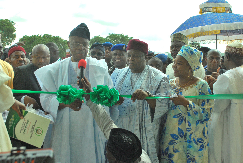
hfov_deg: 46.4
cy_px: 82
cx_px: 122
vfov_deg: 32.0
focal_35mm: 42
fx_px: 284
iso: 400
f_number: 9
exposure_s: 1/320
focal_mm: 28
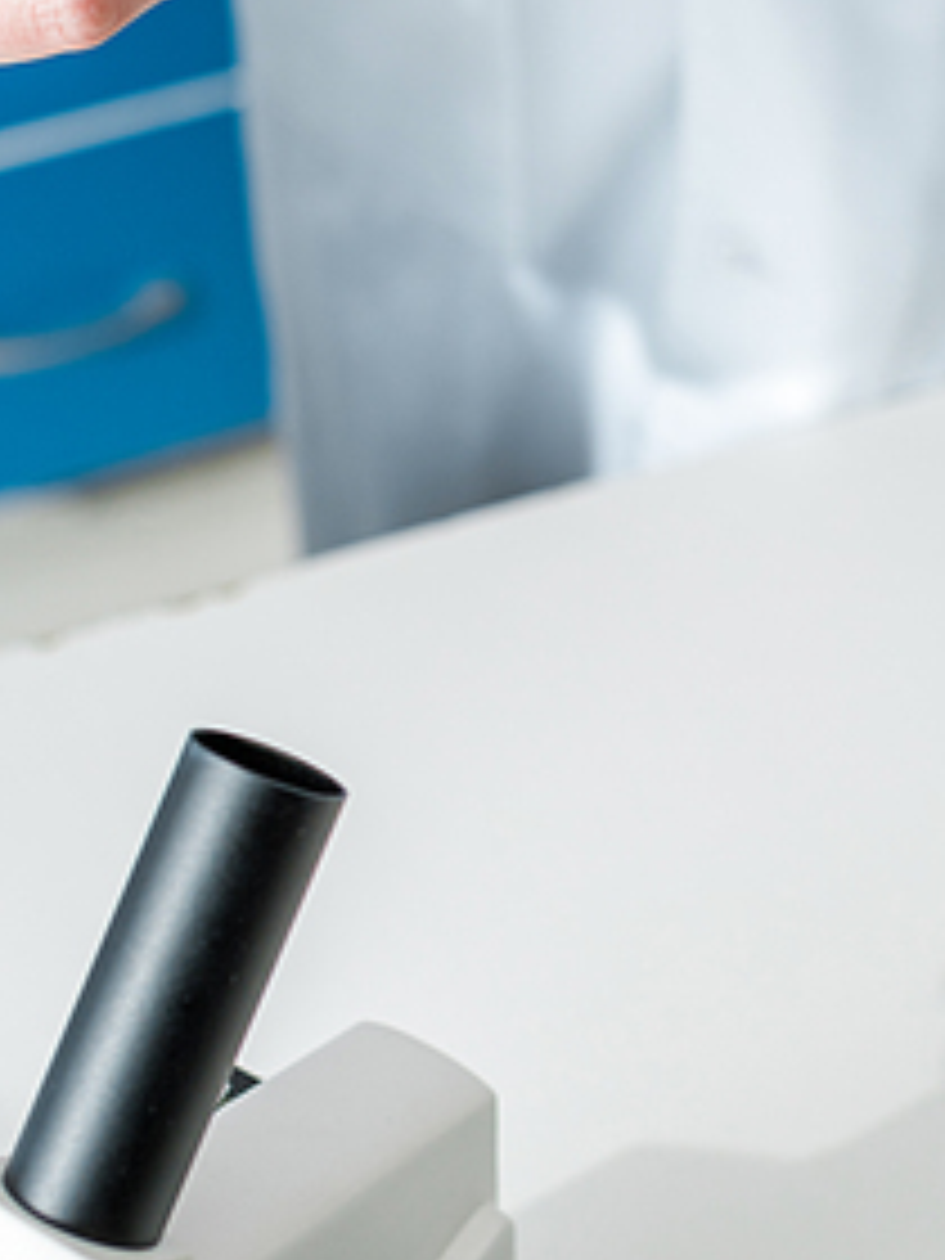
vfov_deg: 21.4
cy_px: 173
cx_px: 508
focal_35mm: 90
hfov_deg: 16.4
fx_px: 3276
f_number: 3.5
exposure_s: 1/200
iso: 100
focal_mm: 35
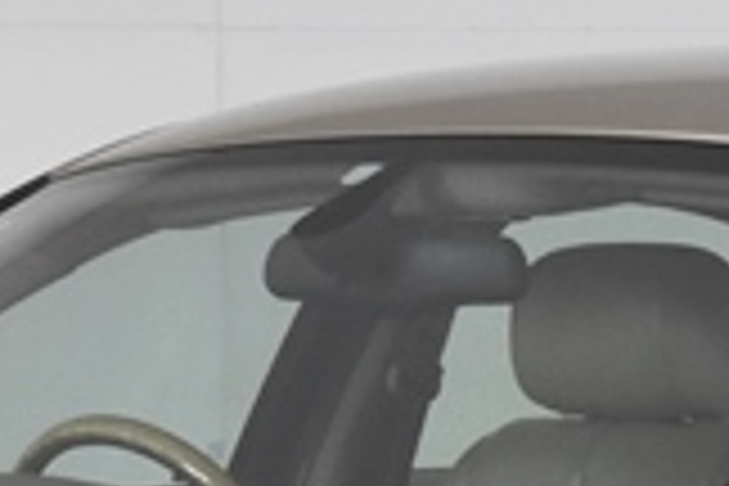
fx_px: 6705
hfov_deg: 6.2
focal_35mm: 331
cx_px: 369
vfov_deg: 4.1
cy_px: 902
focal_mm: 35
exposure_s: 1/320
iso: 1600
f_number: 9
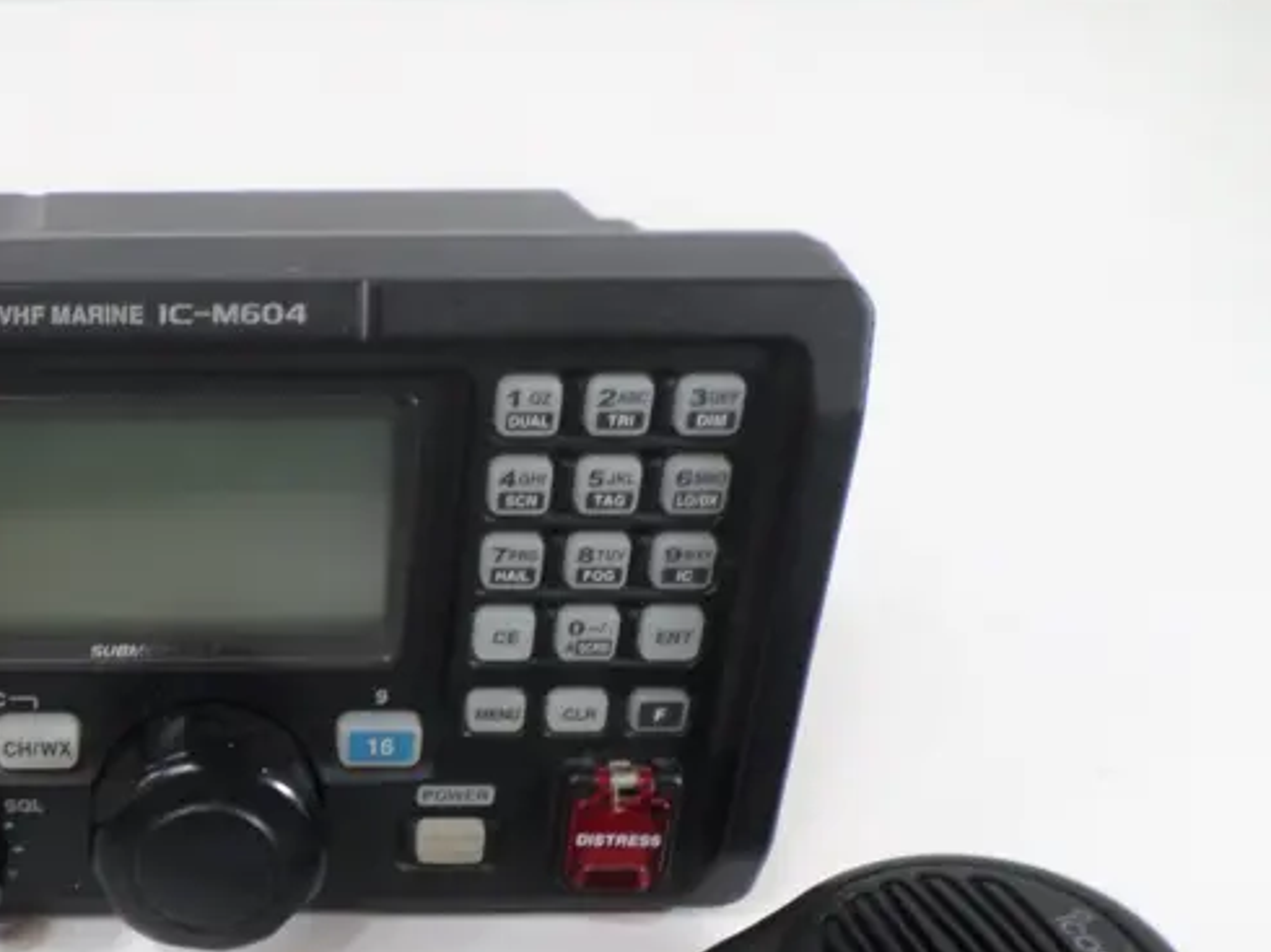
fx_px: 1688
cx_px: 160
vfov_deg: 30.7
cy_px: 763
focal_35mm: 46
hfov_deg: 38.8
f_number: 2.5
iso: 100
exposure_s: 1/30
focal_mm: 4.5
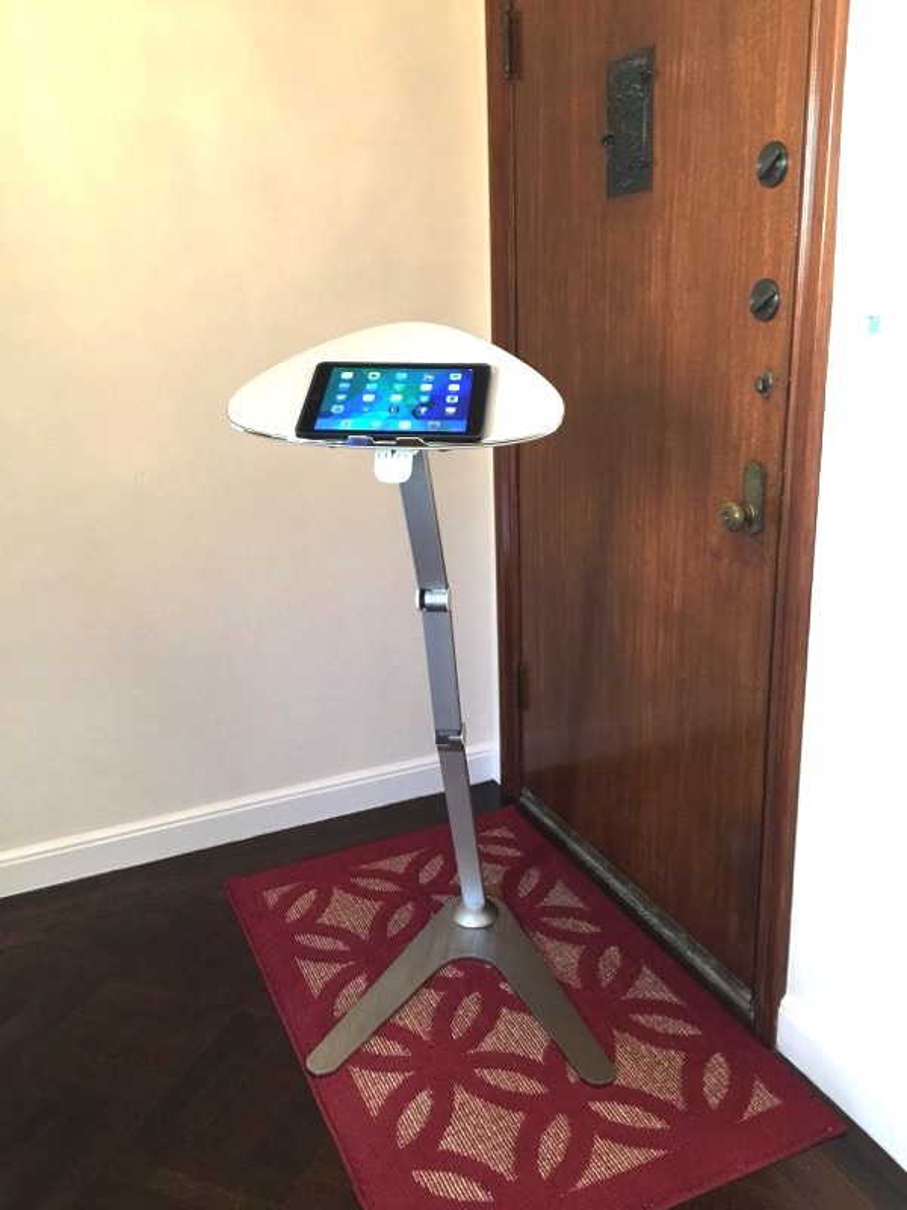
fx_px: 1013
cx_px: 454
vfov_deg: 61.7
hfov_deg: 48.2
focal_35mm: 29
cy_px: 605
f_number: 2.2
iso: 64
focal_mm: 4.15
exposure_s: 1/15
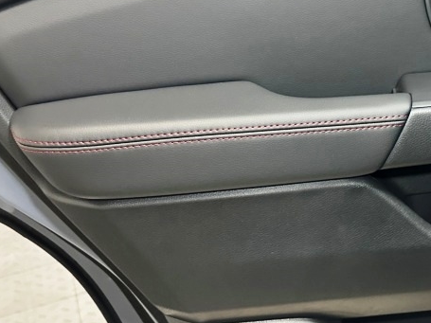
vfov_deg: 27.0
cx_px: 325
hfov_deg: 34.8
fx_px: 672
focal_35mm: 54
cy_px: 143
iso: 1000
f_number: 1.78
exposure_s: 1/40
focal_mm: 6.86
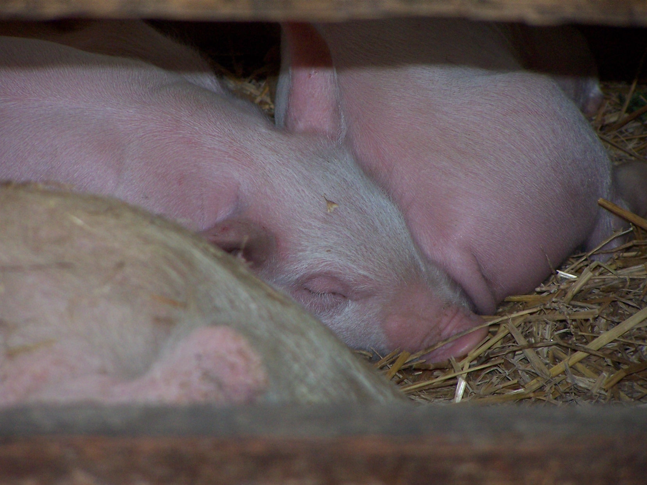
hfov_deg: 5.2
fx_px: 7102
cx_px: 324
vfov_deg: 3.9
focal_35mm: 380
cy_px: 242
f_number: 3.7
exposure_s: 1/350
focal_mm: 63
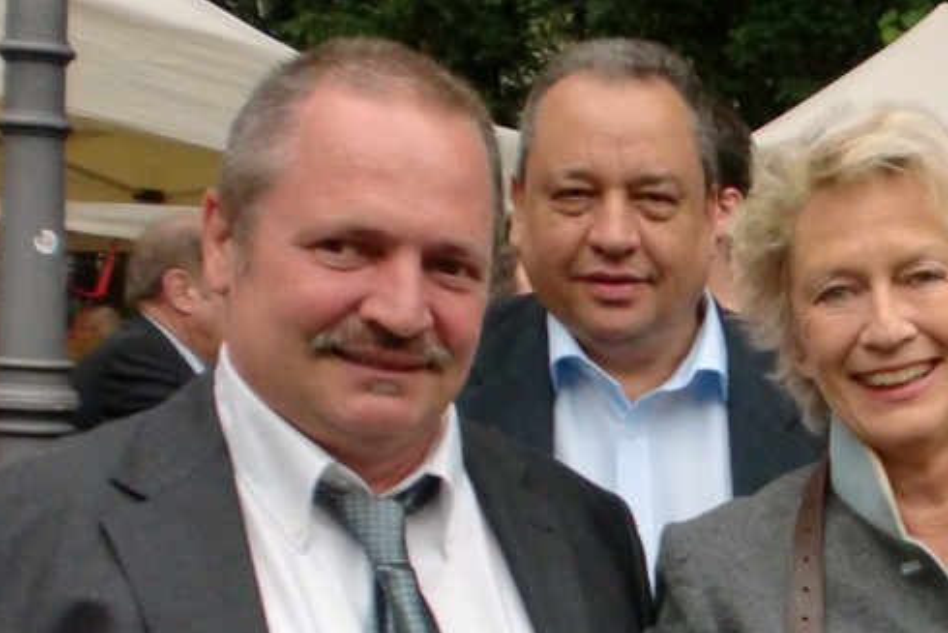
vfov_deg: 17.6
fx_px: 2002
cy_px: 618
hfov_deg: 25.3
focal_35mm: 76
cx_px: 950
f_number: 3.1
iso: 250
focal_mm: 6.3
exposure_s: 1/60
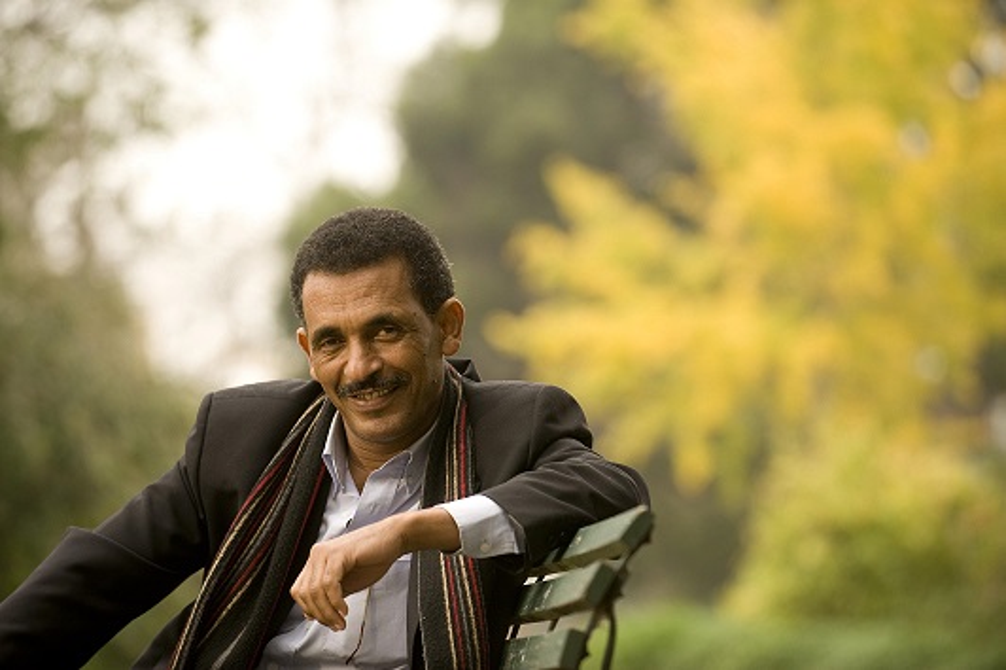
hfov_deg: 12.1
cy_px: 335
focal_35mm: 170
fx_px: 4747
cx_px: 503
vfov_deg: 8.1
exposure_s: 1/200
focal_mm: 170
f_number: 3.5
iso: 200
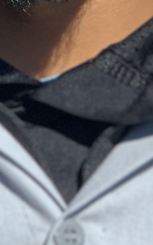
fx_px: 2309
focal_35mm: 346
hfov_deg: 3.8
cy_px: -251
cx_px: 23
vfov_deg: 5.9
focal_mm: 6
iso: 16
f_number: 2.4
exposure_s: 1/685
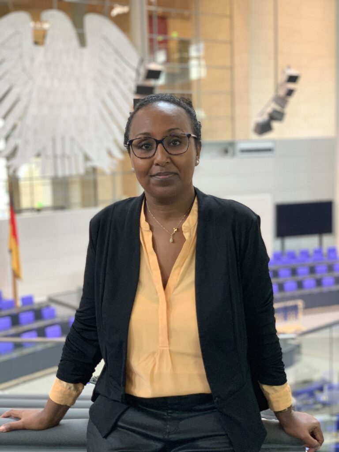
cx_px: 170
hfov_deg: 28.0
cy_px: 226
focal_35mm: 52
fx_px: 679
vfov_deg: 36.8
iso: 400
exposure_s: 1/50
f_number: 2.4
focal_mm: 6
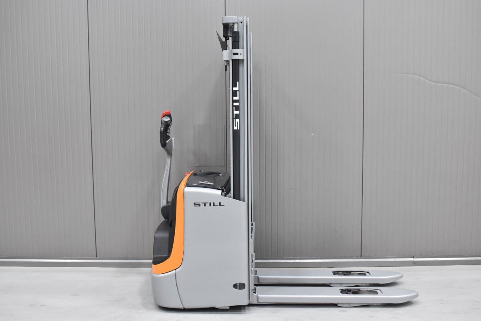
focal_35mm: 36
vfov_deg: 36.9
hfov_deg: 53.1
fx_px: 481
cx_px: 240
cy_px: 160
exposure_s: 1/40
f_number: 5.6
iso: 1600
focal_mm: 24
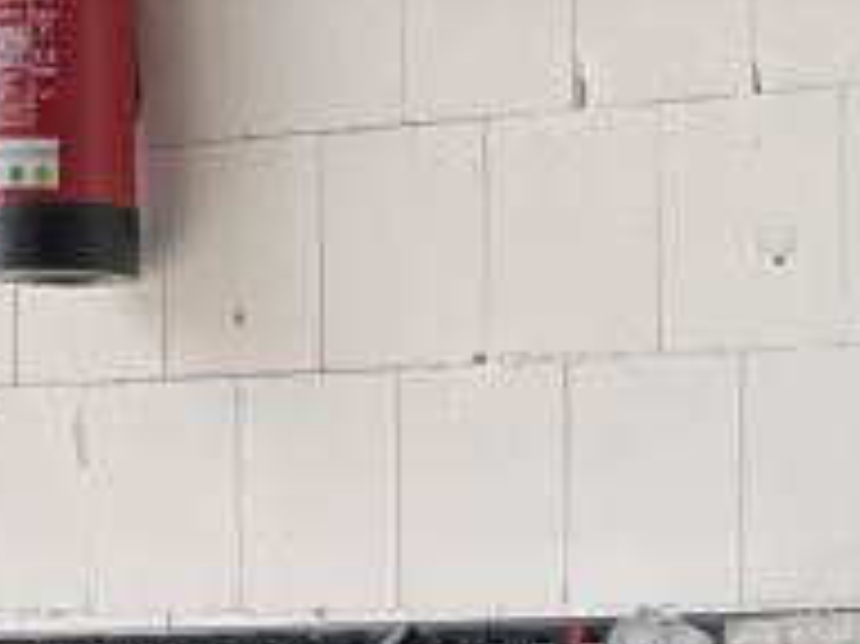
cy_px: 1342
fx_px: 5413
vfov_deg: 6.6
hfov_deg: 8.8
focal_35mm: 218
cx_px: 1409
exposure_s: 1/174
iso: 25
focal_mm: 6
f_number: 2
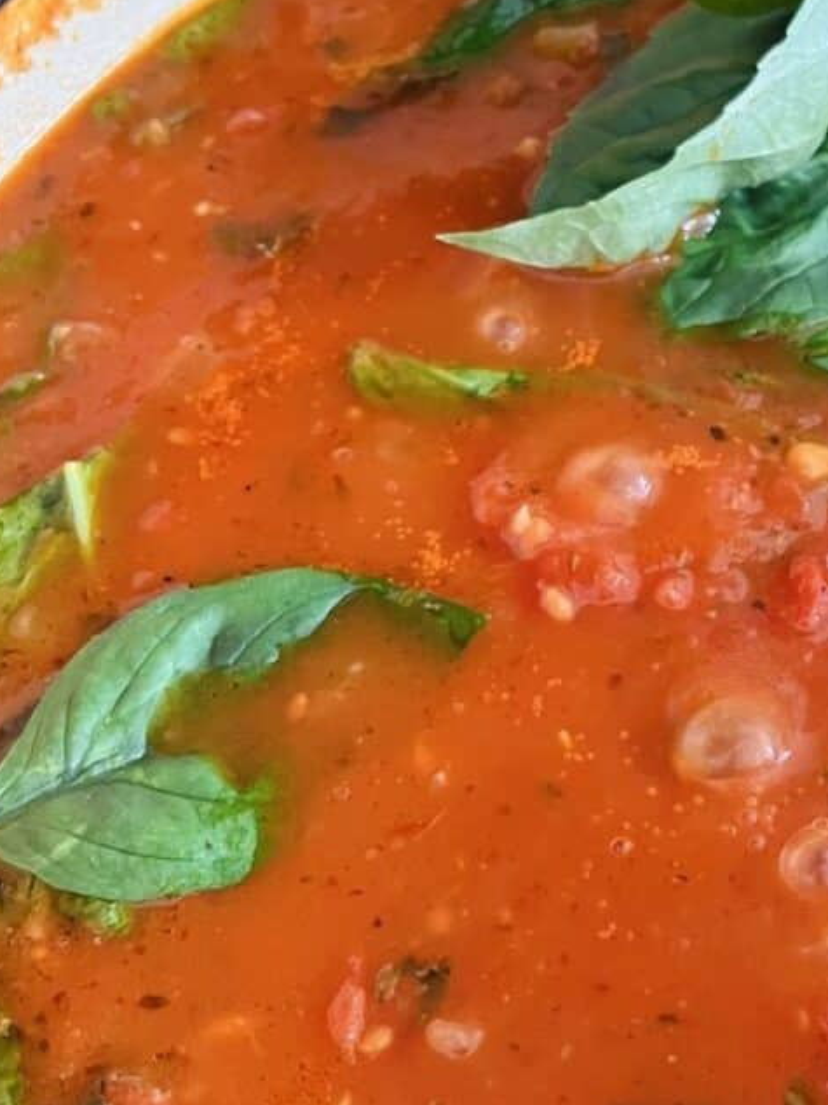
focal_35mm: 63
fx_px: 2011
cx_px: 952
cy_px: 607
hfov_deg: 21.8
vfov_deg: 30.7
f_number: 1.5
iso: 500
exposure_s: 1/42
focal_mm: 5.7
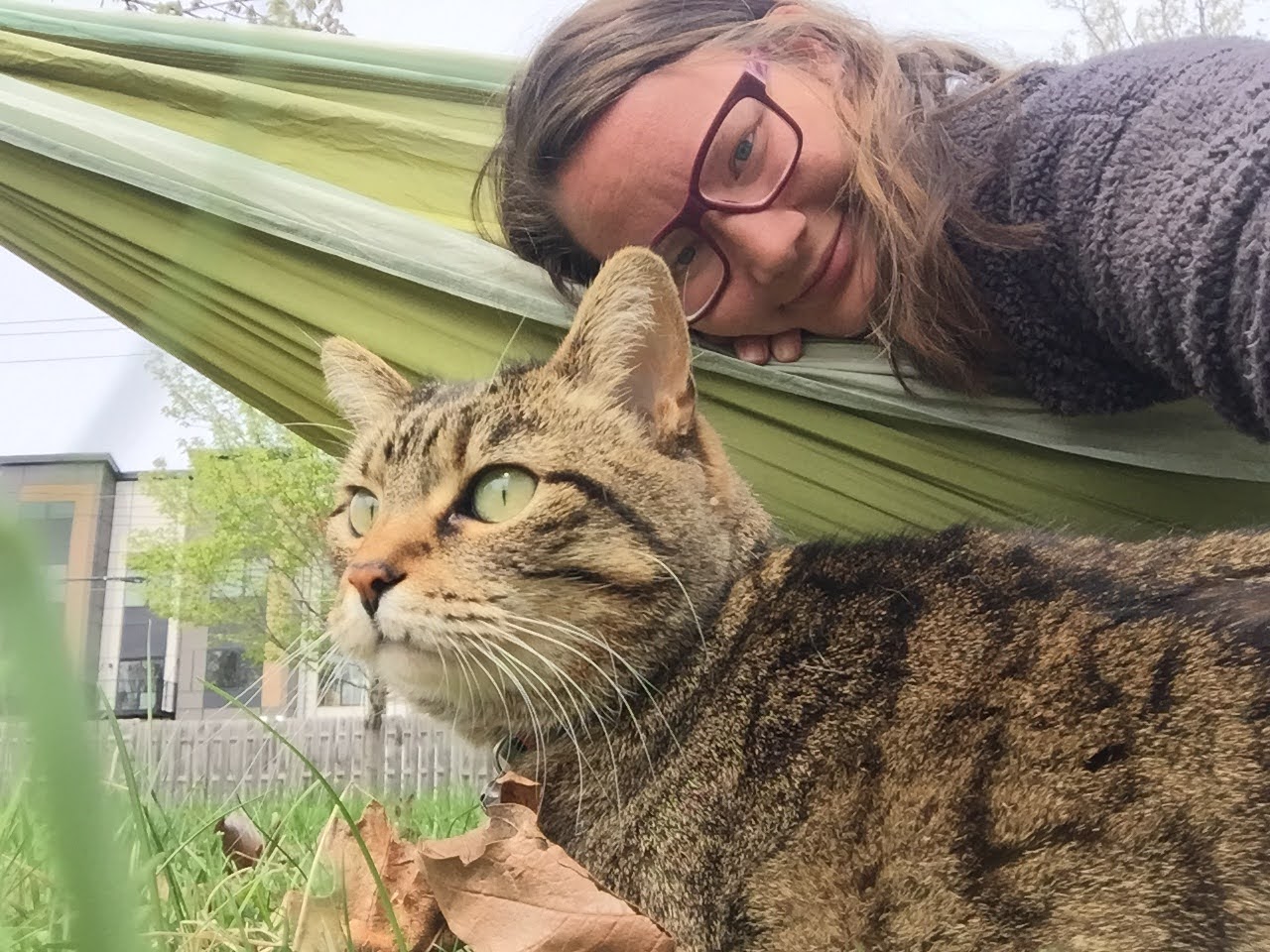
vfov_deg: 45.4
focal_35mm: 31
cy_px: 476
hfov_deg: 58.4
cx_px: 635
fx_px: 1137
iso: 32
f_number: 2.2
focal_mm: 2.65
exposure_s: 1/451
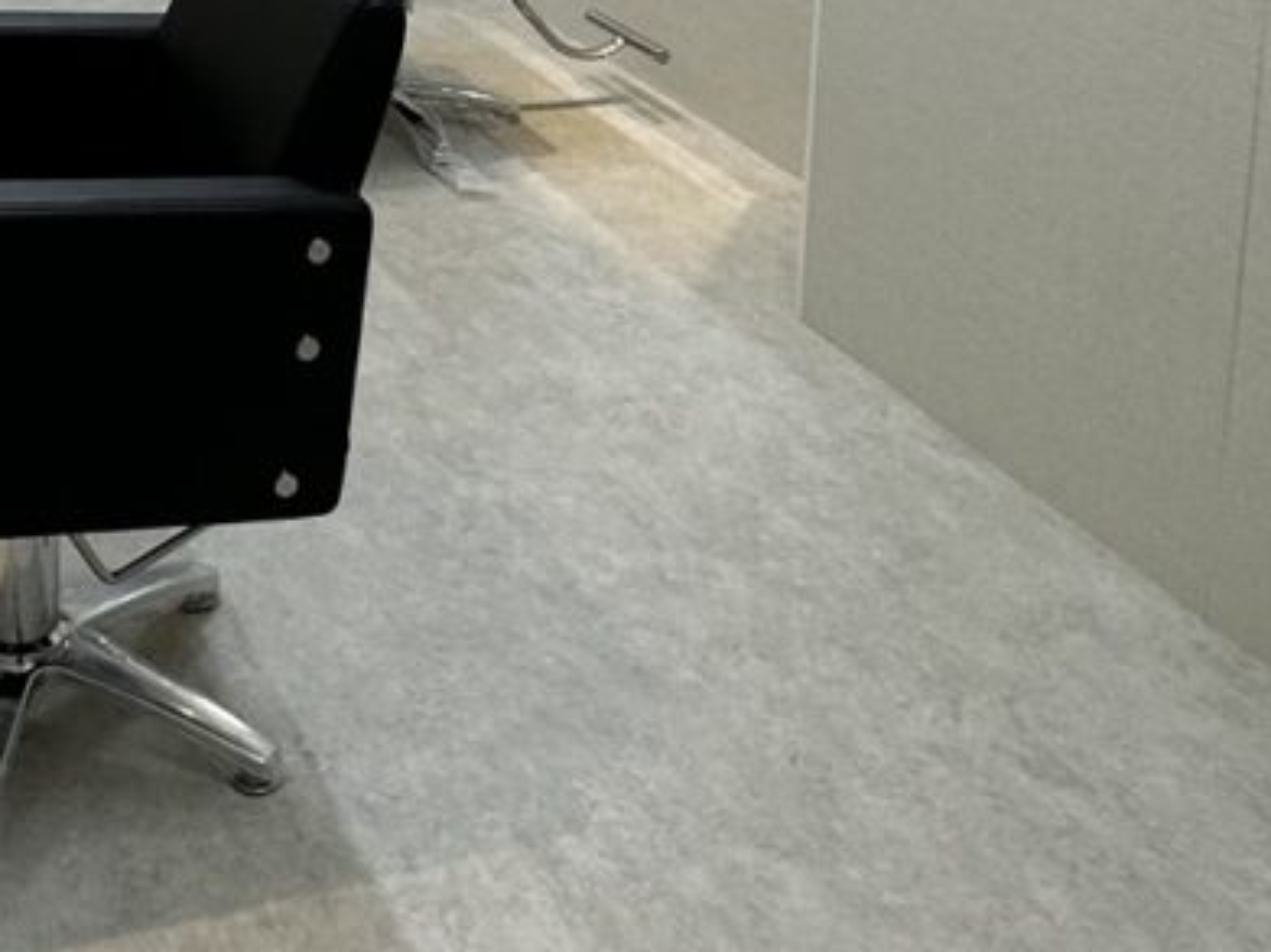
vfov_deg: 23.6
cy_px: -270
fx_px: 2019
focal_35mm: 55
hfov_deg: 34.1
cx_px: 286
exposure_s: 1/120
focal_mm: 2.22
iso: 125
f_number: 2.2
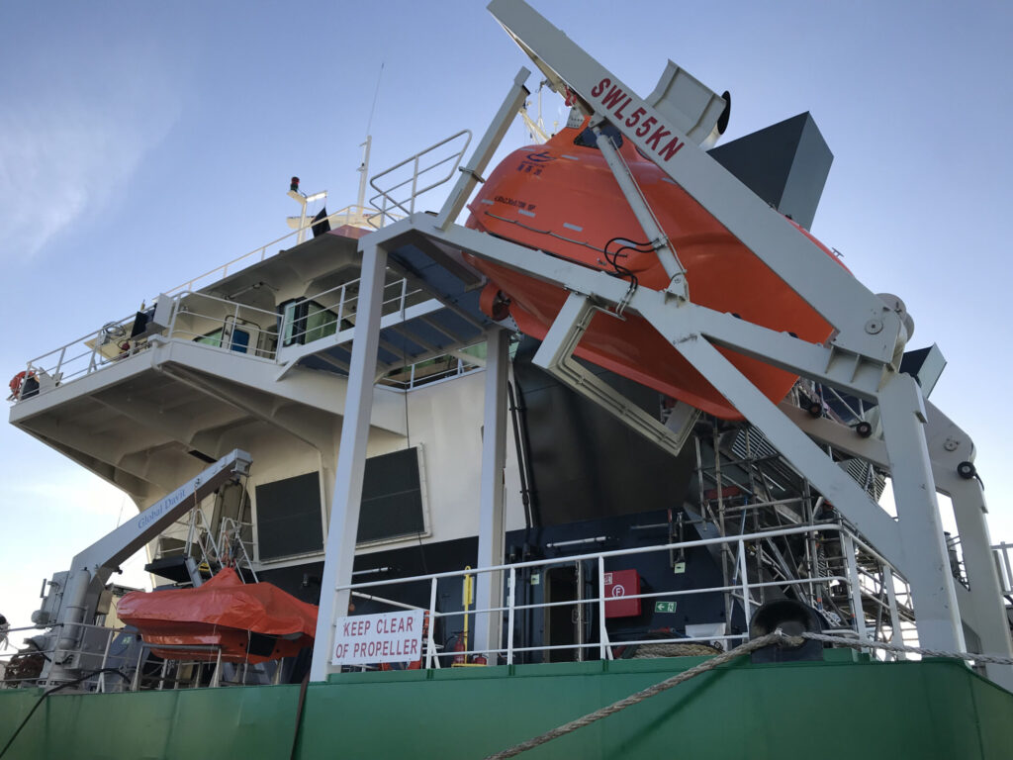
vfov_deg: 49.7
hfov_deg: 63.4
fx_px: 819
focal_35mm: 28
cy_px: 380
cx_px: 506
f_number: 1.8
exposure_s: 1/1064
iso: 20
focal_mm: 3.99
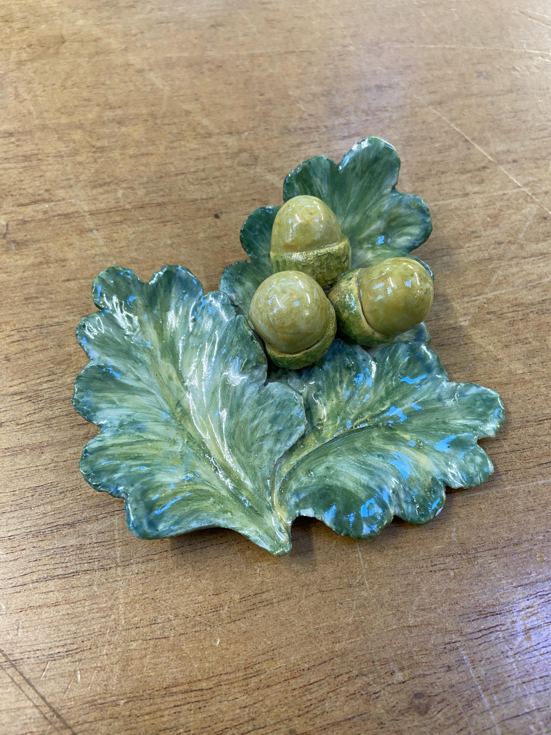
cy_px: 368
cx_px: 276
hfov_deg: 53.1
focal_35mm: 26
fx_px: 552
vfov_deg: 67.3
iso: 100
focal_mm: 4.25
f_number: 1.8
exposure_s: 1/50
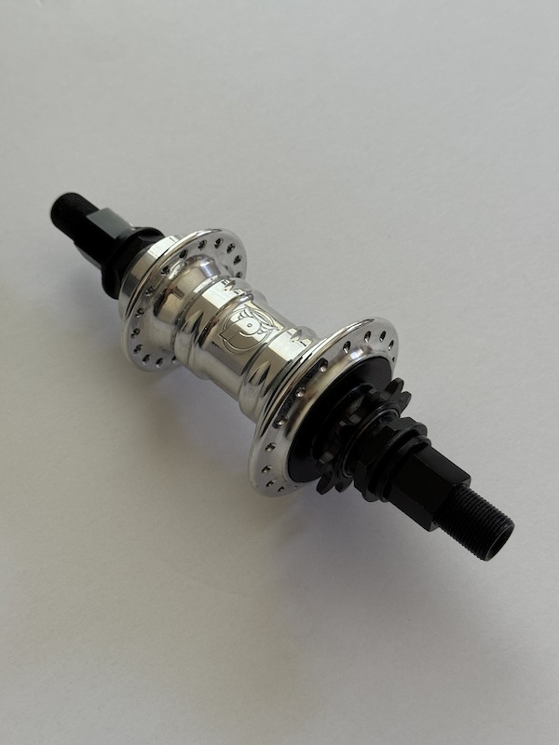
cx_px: 280
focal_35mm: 48
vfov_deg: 39.7
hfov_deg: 30.3
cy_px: 372
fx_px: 1034
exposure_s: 1/60
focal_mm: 6.76
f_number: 1.78
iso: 200
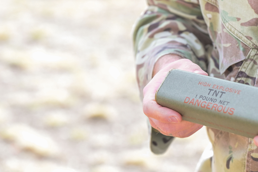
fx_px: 1010
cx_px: 178
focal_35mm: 141
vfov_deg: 9.7
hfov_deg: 14.5
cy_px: 7
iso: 640
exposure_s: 1/1250
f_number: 3.5
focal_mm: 70
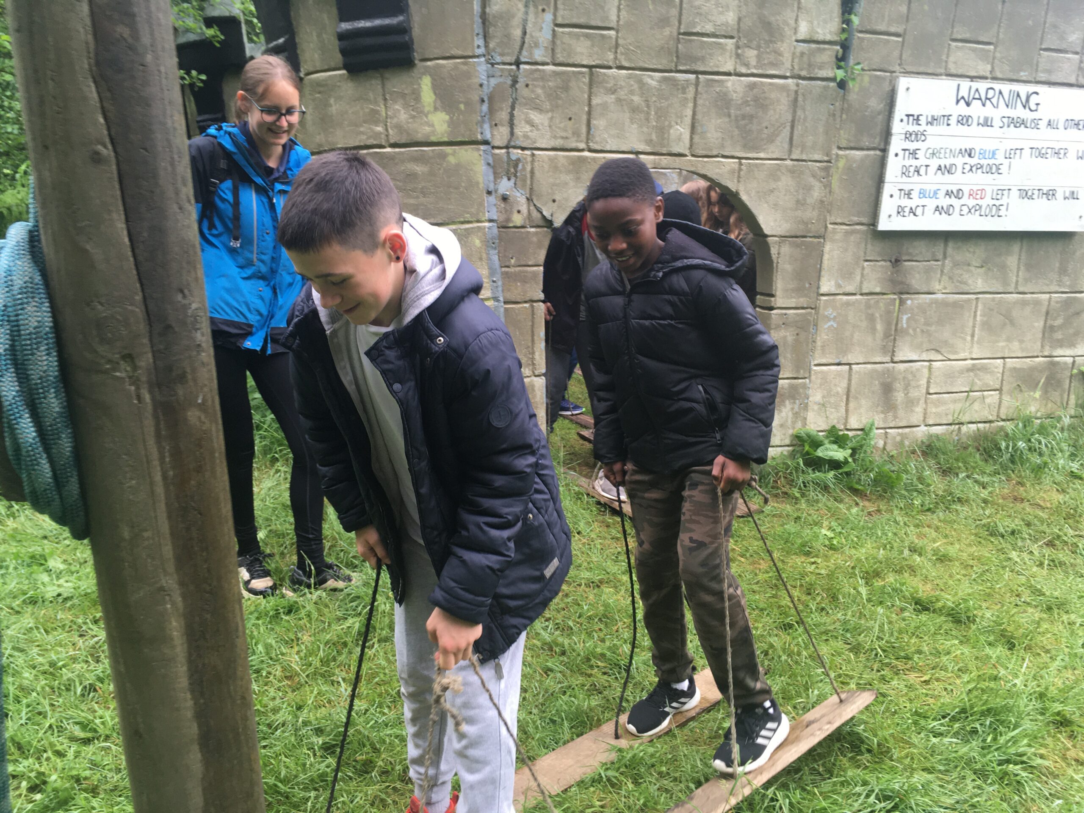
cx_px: 542
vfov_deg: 48.2
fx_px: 908
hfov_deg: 61.7
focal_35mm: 29
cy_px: 406
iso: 40
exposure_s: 1/100
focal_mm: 4.15
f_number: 2.2
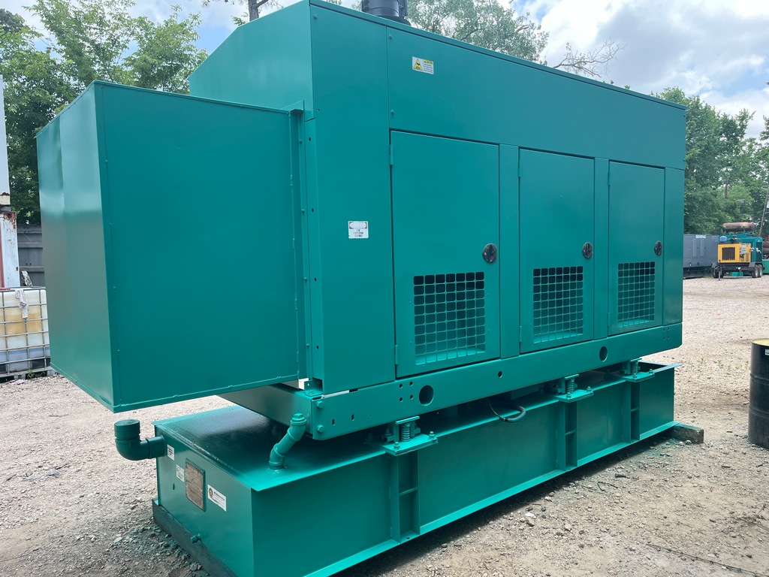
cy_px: 288
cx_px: 384
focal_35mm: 26
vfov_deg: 53.1
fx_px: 578
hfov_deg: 67.3
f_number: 1.6
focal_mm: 5.1
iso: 50
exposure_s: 1/710
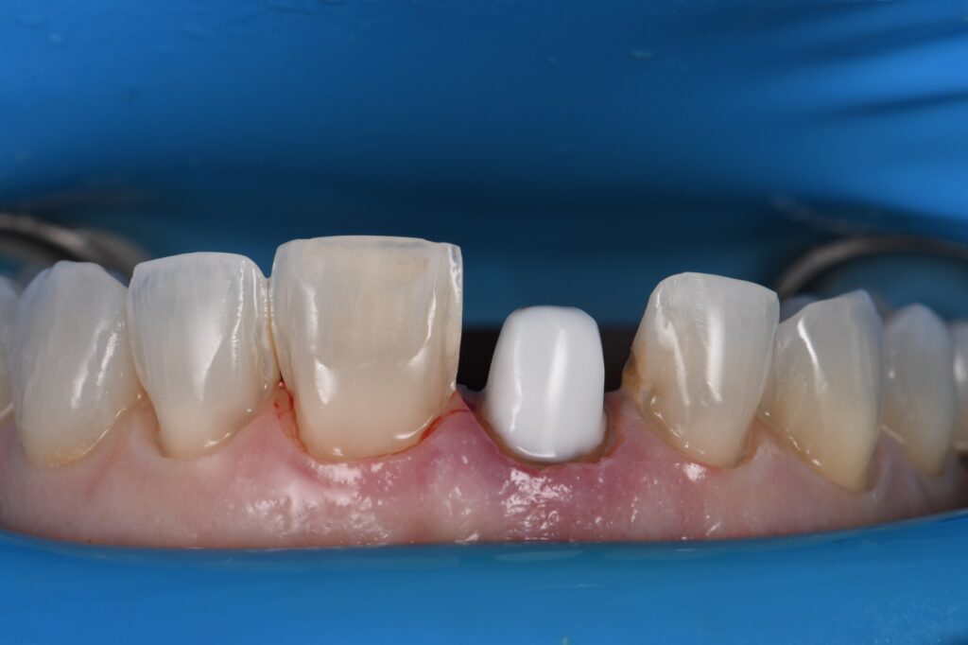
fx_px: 3387
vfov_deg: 10.9
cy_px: 322
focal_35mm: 126
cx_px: 484
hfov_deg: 16.3
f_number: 32
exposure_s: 1/160
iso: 200
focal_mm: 105
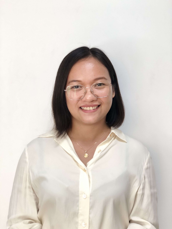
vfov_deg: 33.8
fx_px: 378
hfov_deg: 25.7
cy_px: 114
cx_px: 86
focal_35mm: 57
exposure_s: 1/30
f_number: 2.8
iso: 160
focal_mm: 6.6
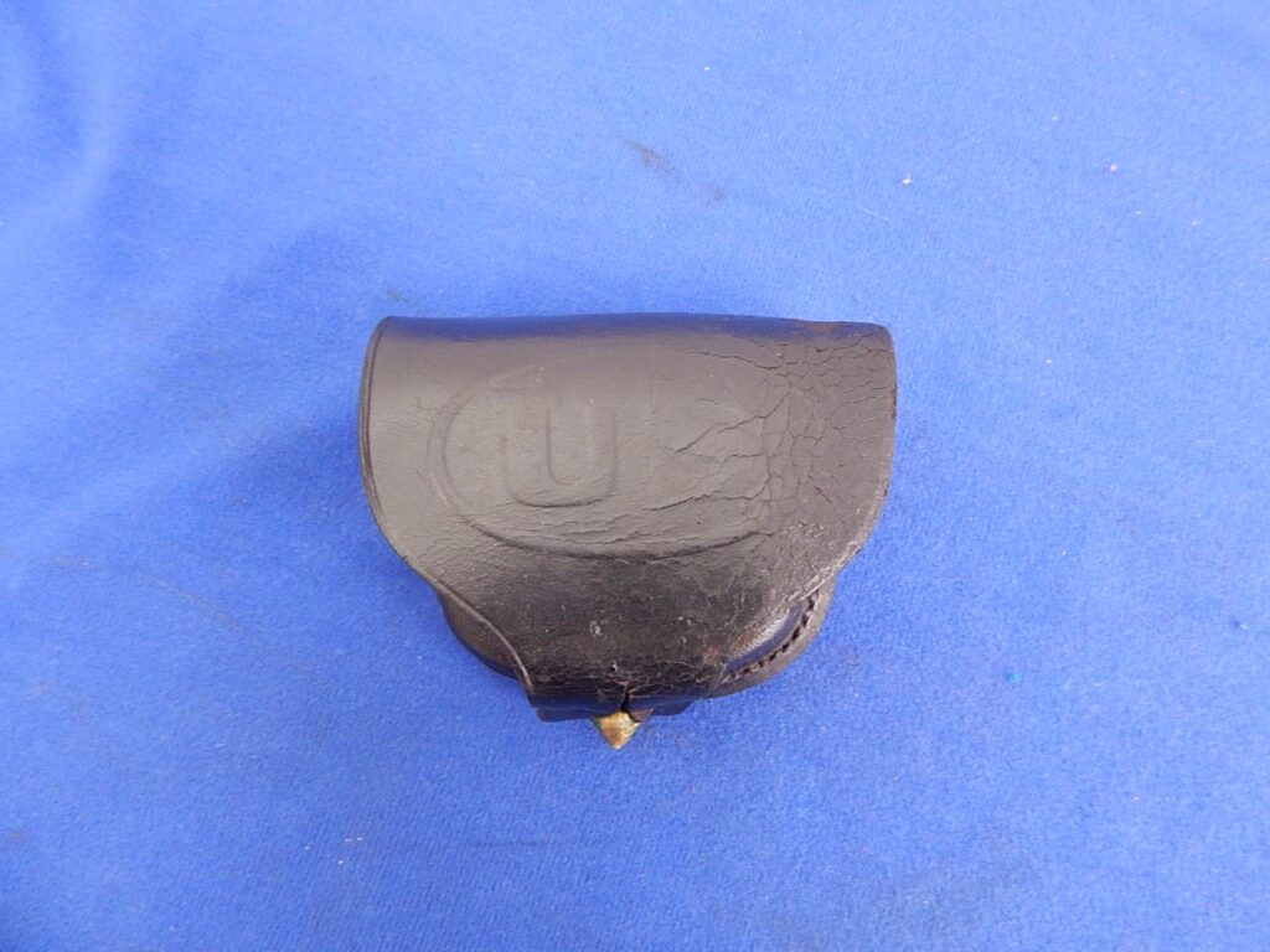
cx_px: 635
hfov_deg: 76.4
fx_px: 807
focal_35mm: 22
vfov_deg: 61.1
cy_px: 476
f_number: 3
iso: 560
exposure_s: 1/8
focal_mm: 4
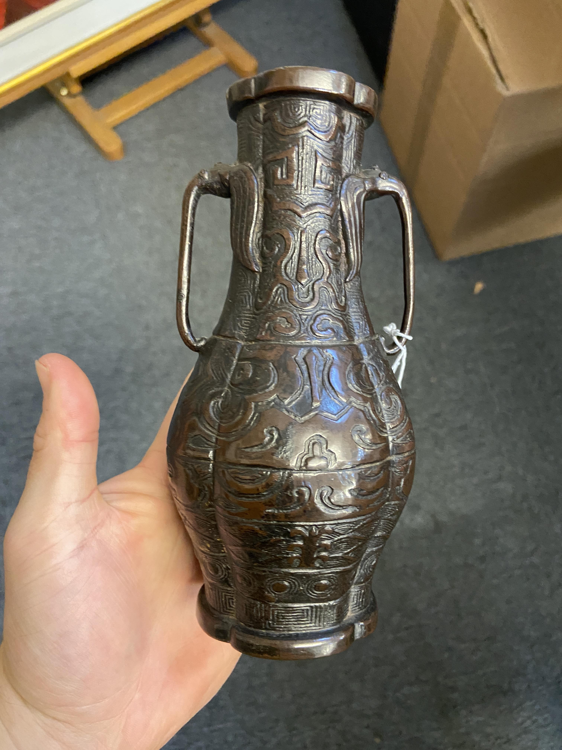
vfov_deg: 67.3
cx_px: 281
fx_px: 563
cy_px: 375
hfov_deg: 53.1
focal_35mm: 26
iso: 500
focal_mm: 4.25
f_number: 1.8
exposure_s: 1/25
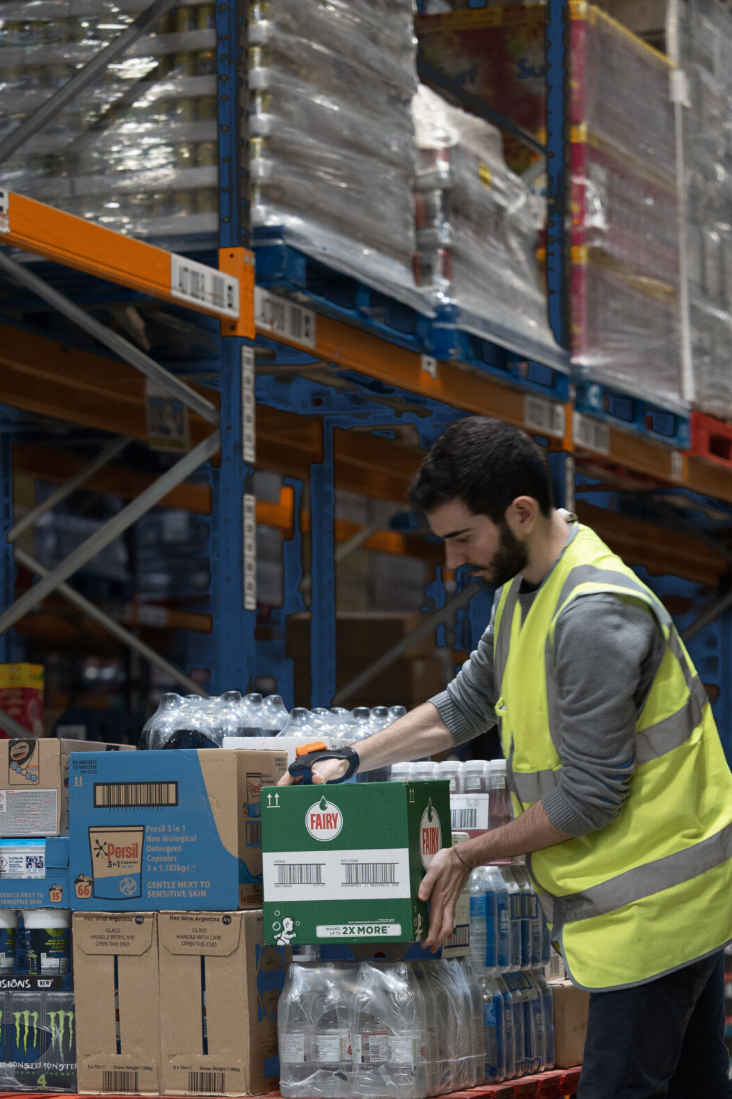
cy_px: 697
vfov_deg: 18.1
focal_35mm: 113
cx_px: 382
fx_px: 3447
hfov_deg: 12.1
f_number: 2.8
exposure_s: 1/50
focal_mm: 70
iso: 1250
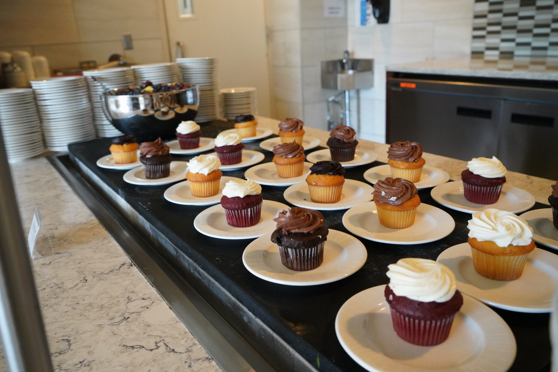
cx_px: 279
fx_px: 465
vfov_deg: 43.6
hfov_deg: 61.9
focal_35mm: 30
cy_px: 186
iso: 8000
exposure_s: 1/250
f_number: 5.6
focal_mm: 30
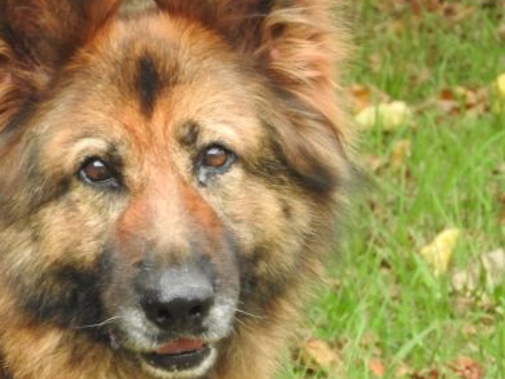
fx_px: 17410
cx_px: 96
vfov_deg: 1.2
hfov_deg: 1.7
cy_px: 264
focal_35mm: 1193
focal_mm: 89.6
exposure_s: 1/250
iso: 360
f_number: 5.6
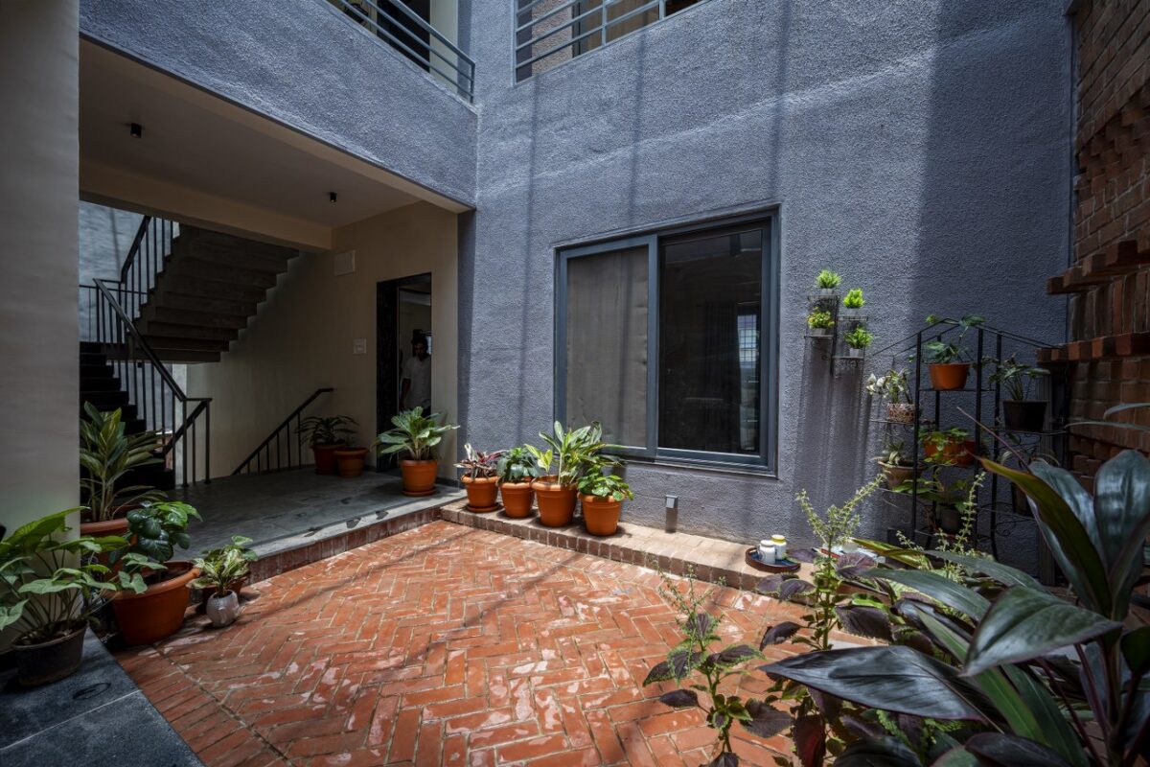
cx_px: 575
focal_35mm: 14
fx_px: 447
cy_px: 384
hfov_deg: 104.3
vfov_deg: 81.2
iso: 100
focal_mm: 14
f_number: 8
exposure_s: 1/50
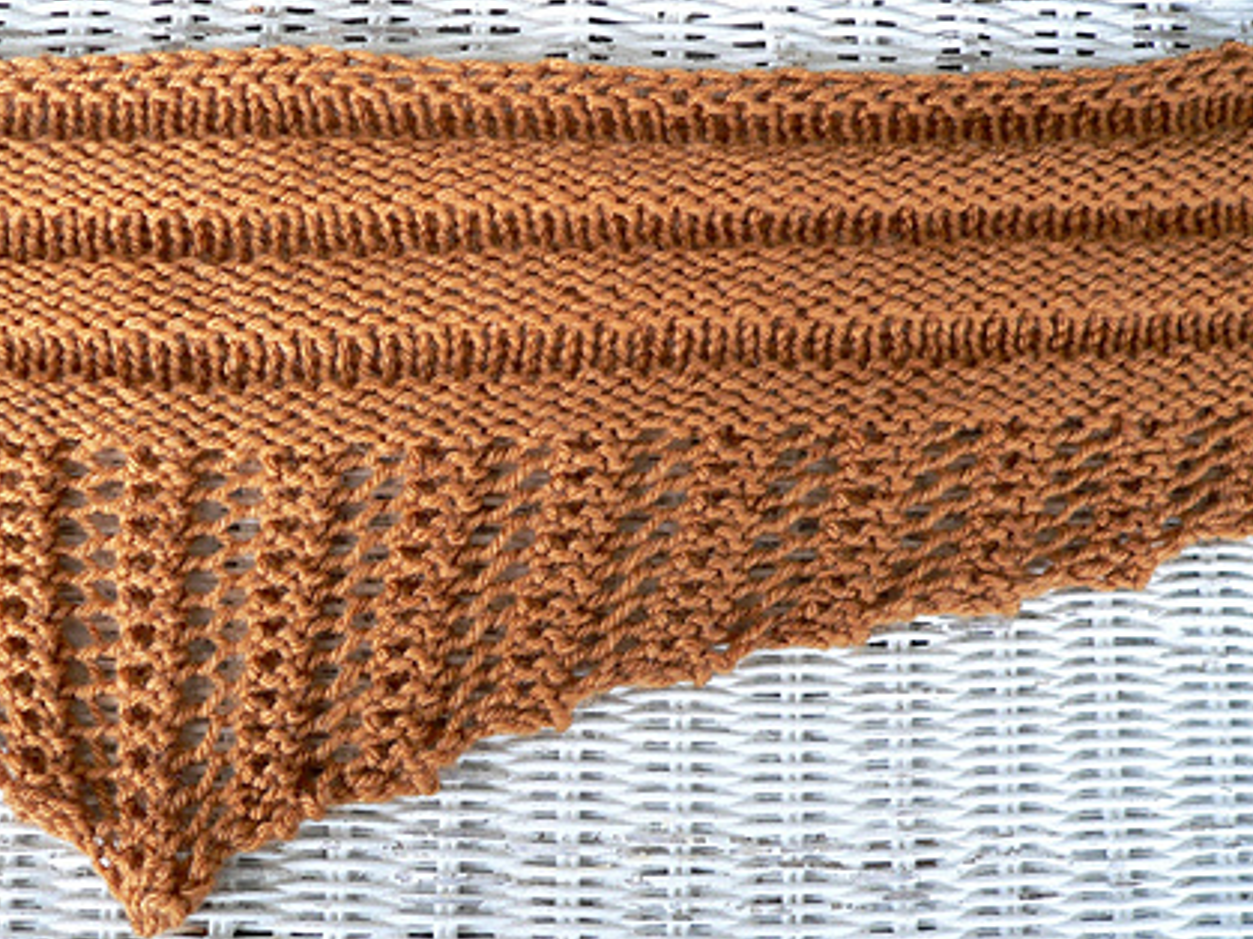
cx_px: 532
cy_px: 507
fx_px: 1556
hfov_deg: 43.7
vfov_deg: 33.6
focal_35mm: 43
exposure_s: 1/60
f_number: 2.8
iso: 150
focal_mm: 6
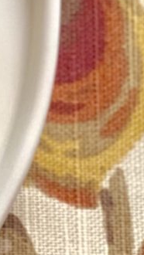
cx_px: -413
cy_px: -102
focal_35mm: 343
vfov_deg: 6.2
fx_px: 2325
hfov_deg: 3.4
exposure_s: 1/60
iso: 200
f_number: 2.4
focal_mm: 6
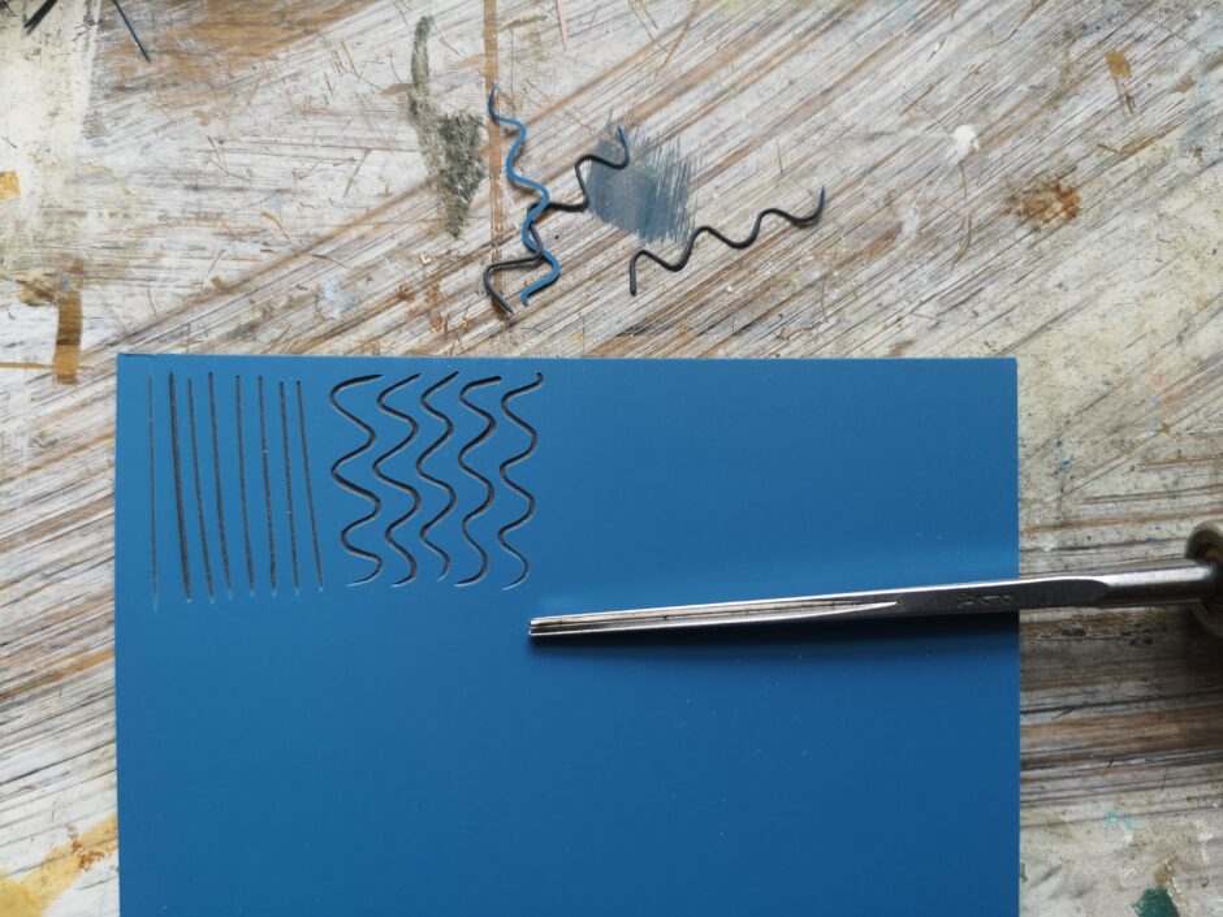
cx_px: 612
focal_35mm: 27
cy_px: 458
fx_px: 954
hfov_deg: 65.3
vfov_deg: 51.4
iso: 50
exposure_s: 1/113
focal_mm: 3.95
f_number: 1.8
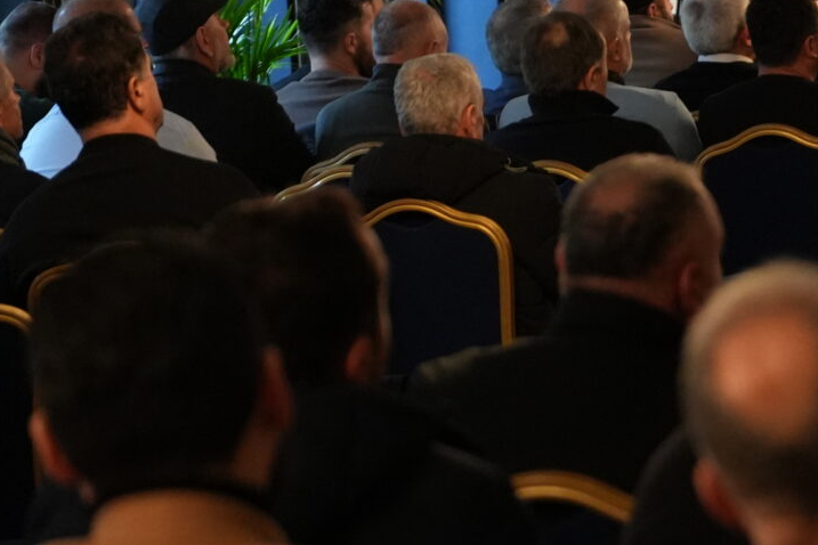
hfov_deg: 8.1
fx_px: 5680
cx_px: 1247
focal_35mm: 250
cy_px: 183
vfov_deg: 5.5
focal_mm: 70
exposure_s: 1/160
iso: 3200
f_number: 2.8
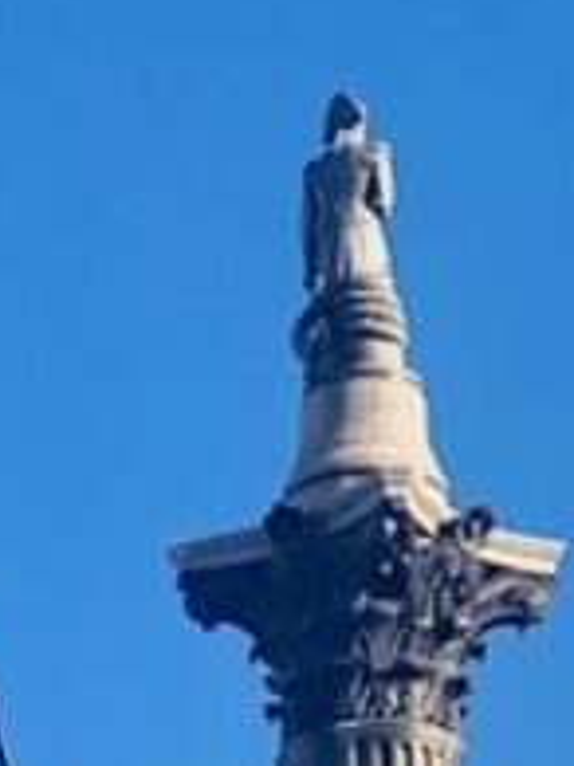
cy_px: 1827
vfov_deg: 6.9
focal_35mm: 273
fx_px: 6042
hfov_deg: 5.4
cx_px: -295
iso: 16
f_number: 2.4
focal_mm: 6
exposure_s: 1/585
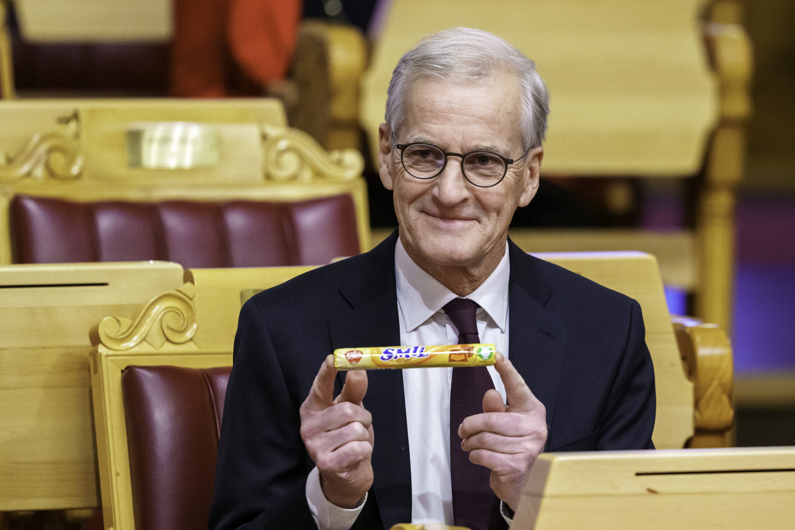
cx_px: 398
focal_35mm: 300
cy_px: 265
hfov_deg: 6.9
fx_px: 6625
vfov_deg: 4.6
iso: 5000
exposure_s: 1/320
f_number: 2.8
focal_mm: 300
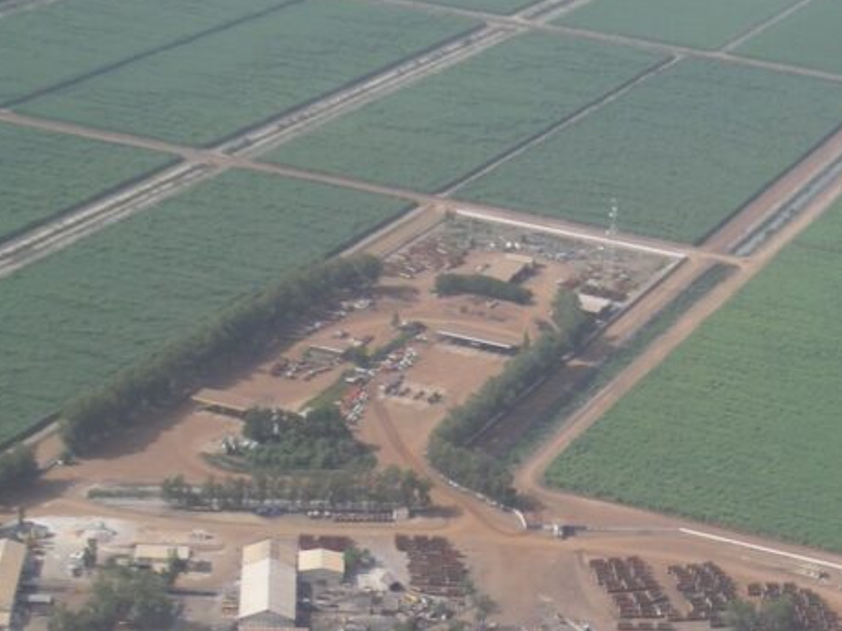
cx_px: 504
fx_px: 2286
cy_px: 603
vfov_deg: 15.5
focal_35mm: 94
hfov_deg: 20.8
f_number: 6.1
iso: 50
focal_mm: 7.1
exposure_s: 1/180
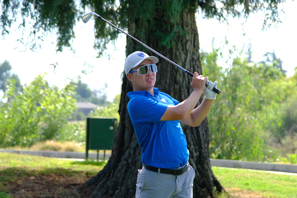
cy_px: 99
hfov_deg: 13.0
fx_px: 1303
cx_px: 148
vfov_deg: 8.7
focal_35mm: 158
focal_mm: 105
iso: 800
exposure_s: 1/1000
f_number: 4.5
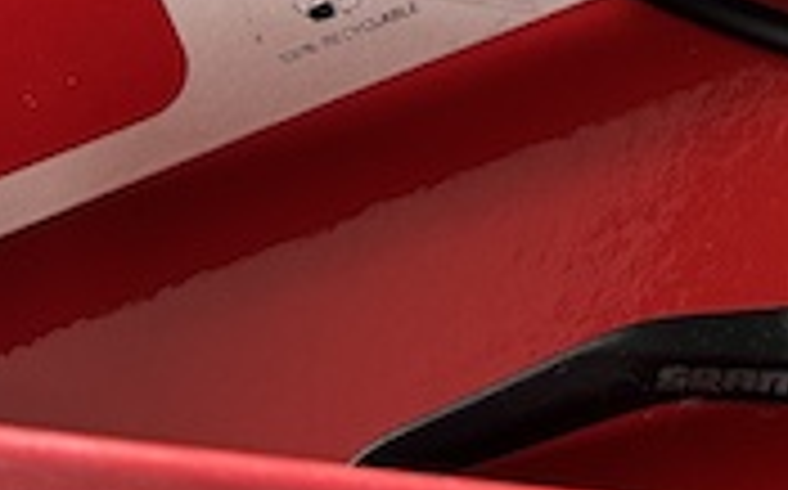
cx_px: 1274
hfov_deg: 15.0
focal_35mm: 126
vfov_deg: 9.3
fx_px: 2703
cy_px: -683
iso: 125
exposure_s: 1/121
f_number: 1.5
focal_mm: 5.7
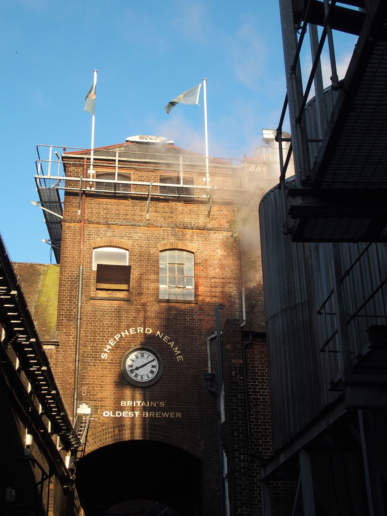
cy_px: 258
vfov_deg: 38.2
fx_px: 745
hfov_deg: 29.1
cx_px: 194
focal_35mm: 50
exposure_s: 1/500
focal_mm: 10.8
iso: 100
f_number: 2.8
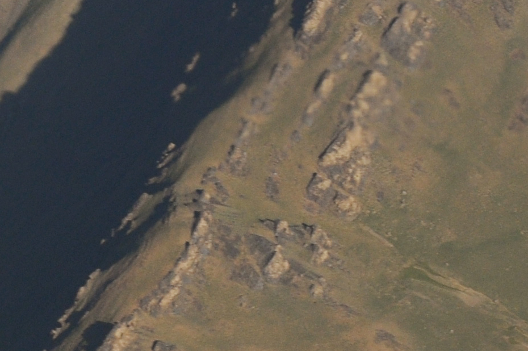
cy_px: 61
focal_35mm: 484
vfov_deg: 2.8
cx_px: -385
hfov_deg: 4.2
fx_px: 7091
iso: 250
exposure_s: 1/800
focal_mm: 70
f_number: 7.1
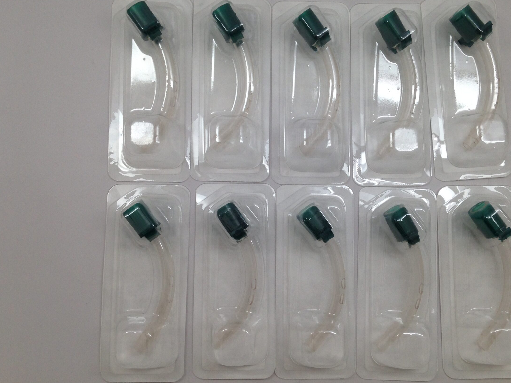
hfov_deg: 47.7
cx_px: 290
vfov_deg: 36.8
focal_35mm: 39
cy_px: 186
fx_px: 576
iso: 64
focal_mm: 4.12
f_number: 2.4
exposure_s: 1/120
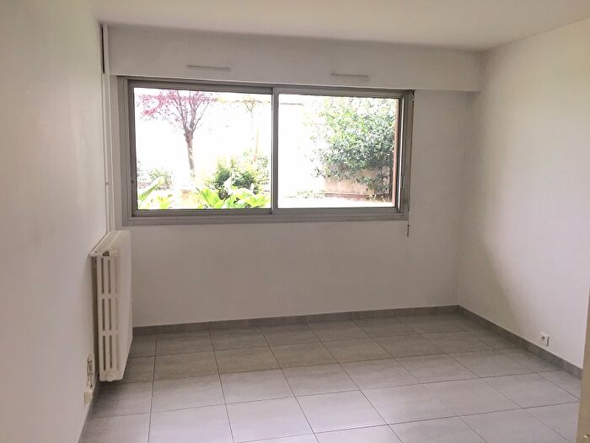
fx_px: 494
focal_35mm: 29
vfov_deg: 48.2
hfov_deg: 61.7
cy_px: 222
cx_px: 295
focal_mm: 4.15
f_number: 2.2
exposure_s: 1/33
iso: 50
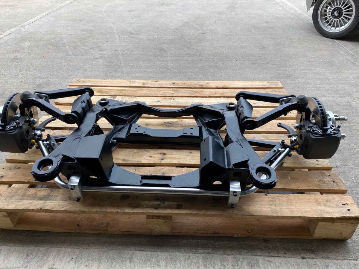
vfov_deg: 53.1
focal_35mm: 26
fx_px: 270
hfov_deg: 67.3
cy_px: 134
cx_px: 180
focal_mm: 4.25
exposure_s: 1/428
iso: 32
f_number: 1.8
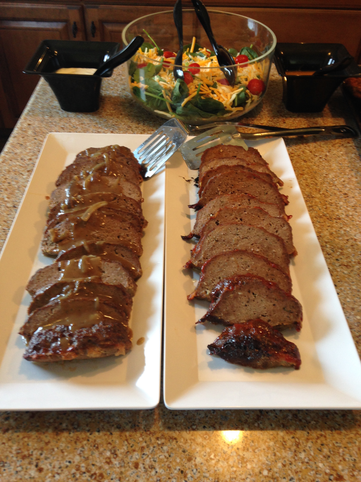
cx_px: 180
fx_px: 459
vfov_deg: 55.4
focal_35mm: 33
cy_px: 241
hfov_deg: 42.9
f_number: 2.4
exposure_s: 1/20
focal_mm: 4.12
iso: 64
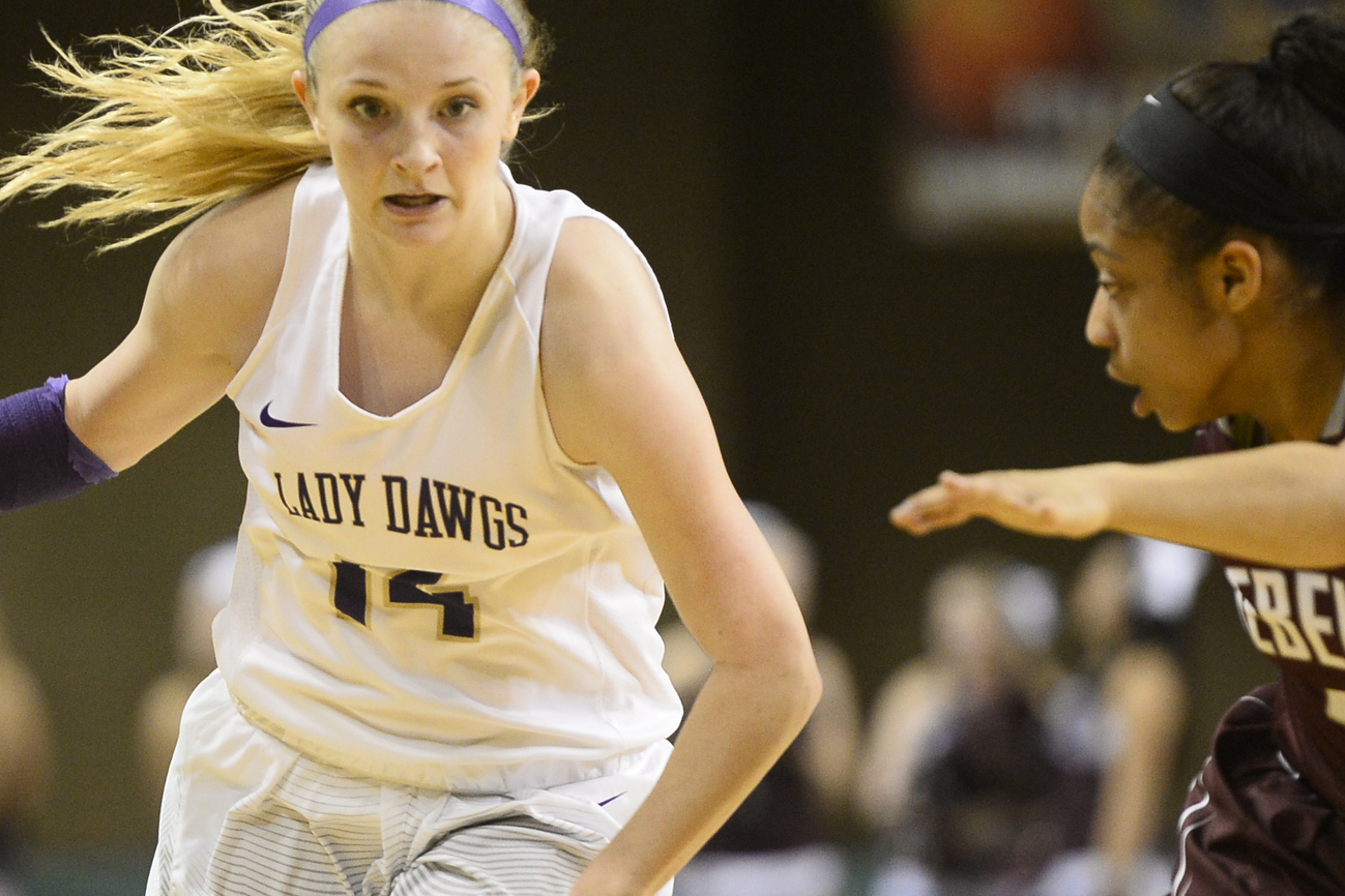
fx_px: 11506
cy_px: 408
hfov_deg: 6.7
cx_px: 500
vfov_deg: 4.5
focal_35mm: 308
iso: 4000
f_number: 3.2
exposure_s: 1/1000
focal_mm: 200
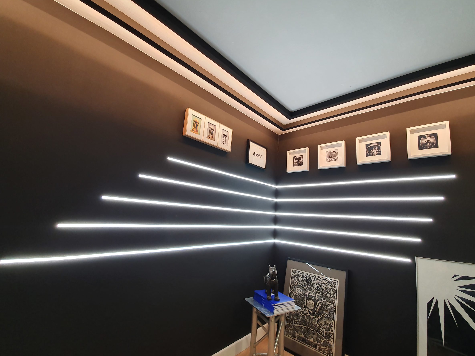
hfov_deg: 102.1
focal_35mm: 14
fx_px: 192
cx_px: 240
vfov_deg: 85.7
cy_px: 183
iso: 160
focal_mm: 1.8
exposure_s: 1/50
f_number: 2.2
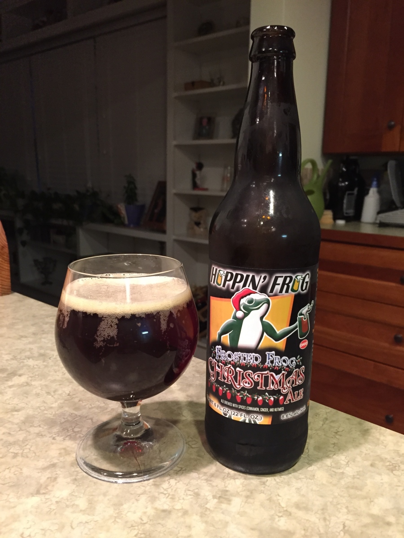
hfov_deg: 48.2
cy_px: 269
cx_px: 202
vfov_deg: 61.7
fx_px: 451
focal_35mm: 29
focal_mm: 4.15
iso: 250
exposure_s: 1/24
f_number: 2.2
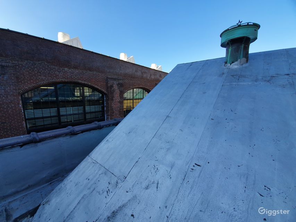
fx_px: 111
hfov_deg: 106.2
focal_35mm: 13
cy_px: 111
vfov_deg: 89.9
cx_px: 148
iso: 50
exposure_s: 1/442
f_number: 2.2
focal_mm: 1.8
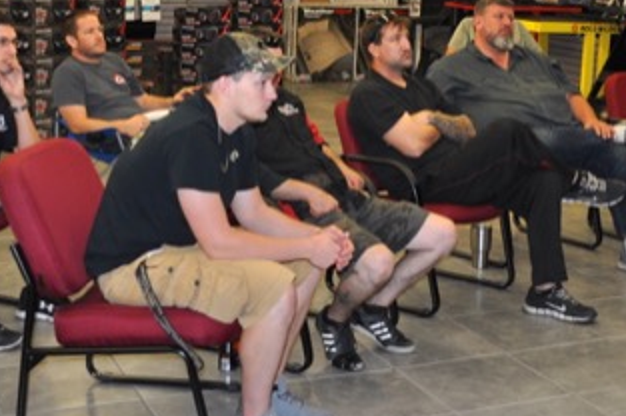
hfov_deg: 29.2
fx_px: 1199
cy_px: 157
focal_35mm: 69
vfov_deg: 19.7
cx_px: 374
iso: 500
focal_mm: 18
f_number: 3.5
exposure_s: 1/125
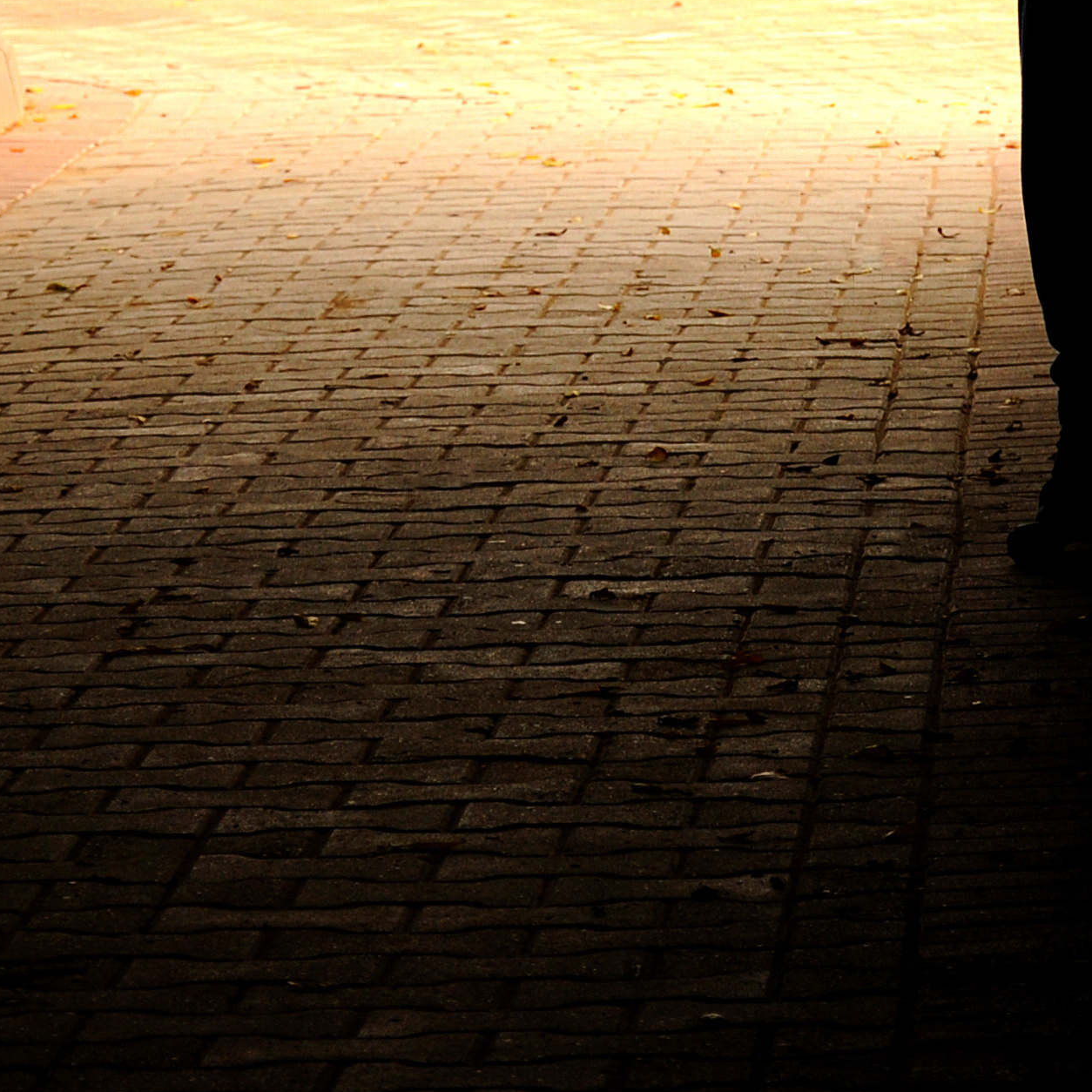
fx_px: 9636
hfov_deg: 6.5
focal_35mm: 270
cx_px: 1054
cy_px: -48
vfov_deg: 6.5
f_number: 5.3
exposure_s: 1/80
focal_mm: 62
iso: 200
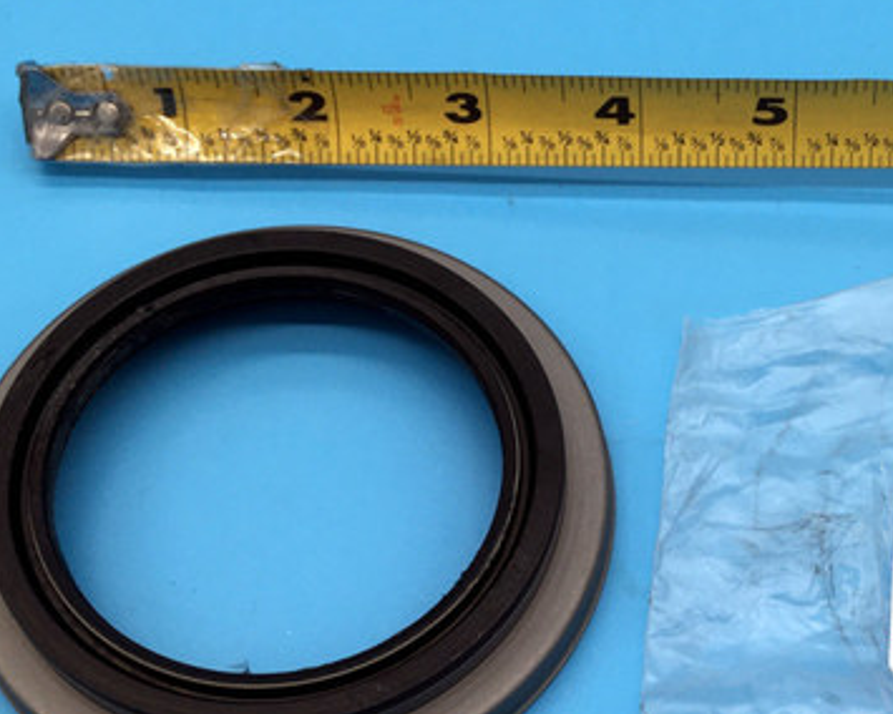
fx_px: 1348
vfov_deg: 29.3
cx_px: 639
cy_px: 510
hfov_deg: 36.0
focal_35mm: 51
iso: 40
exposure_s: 1/120
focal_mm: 4.15
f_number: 2.2
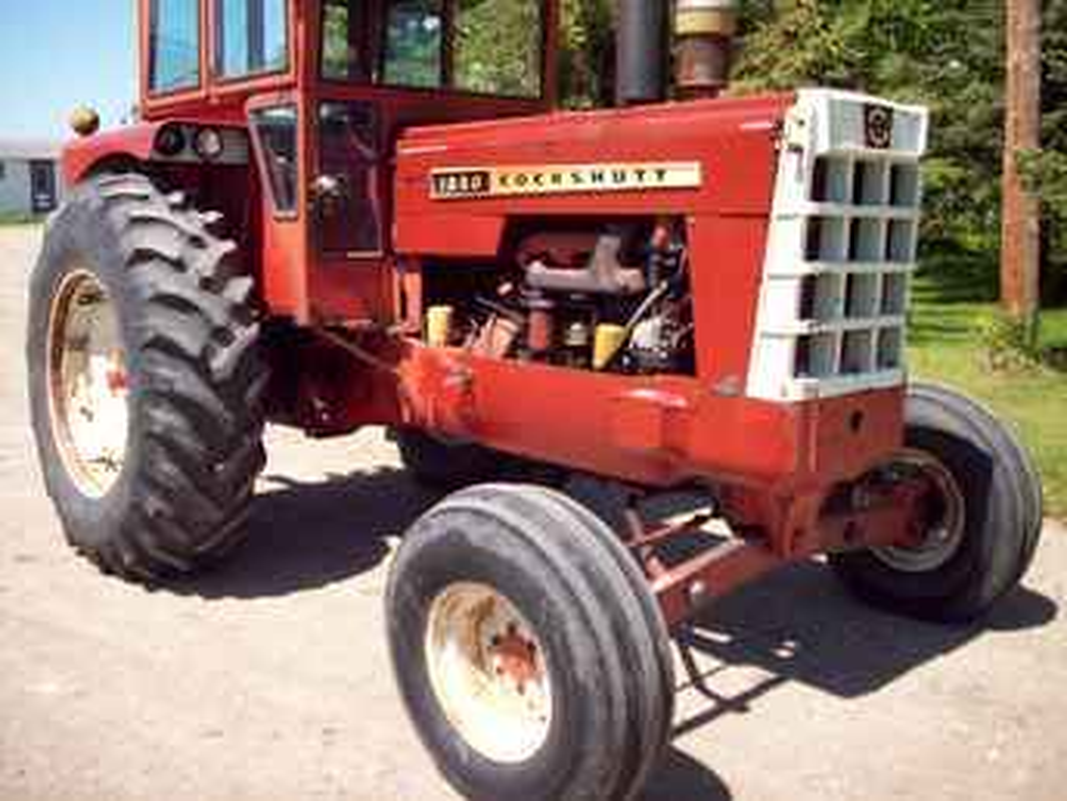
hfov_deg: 50.1
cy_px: 400
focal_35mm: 37
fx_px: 1140
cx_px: 534
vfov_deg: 38.7
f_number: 5.6
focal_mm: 6.2
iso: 80
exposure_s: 1/230
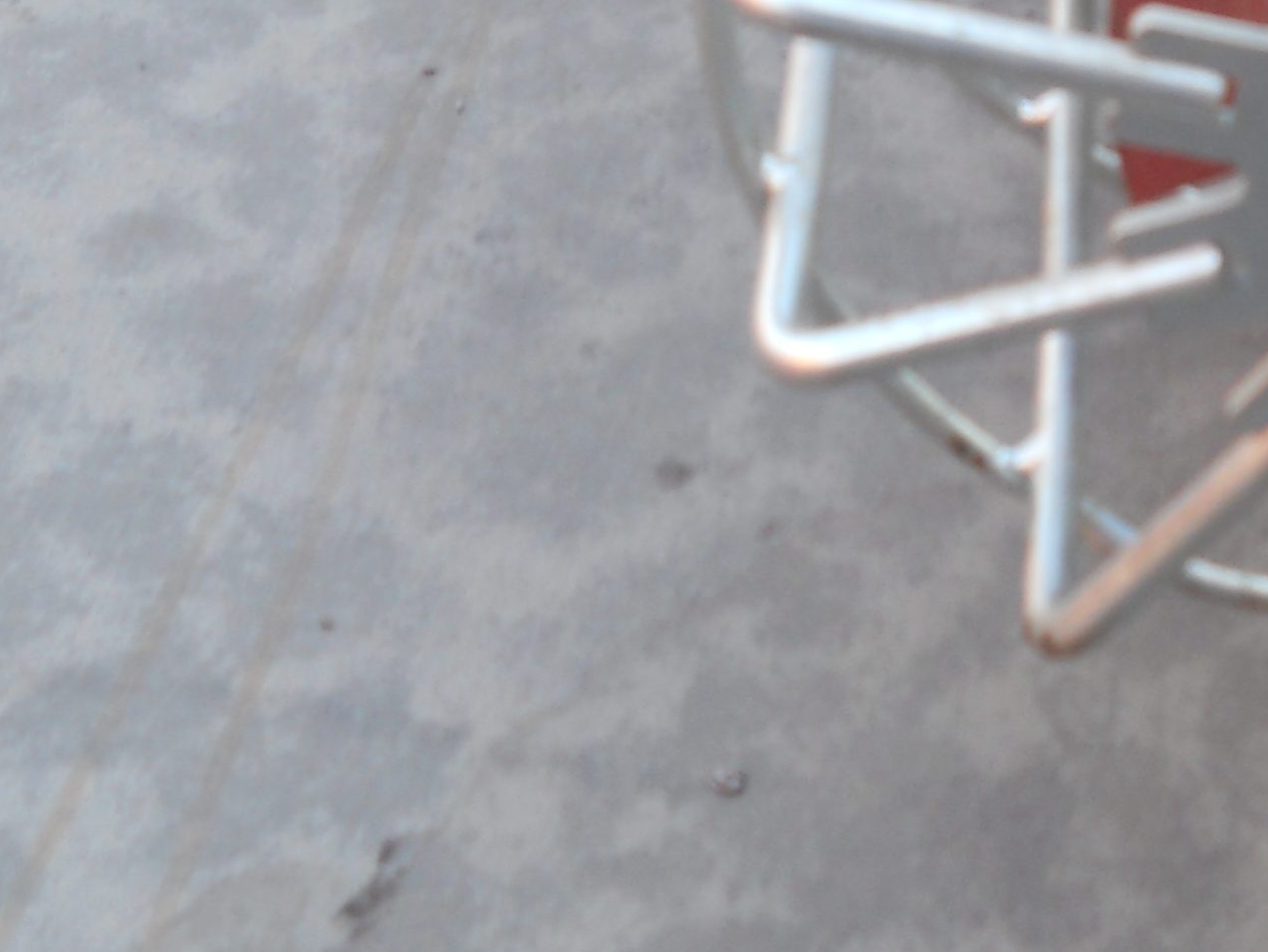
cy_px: -79
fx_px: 4543
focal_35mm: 124
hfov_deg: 15.4
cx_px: 1452
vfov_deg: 11.8
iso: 80
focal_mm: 7.88
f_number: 3.3
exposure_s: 1/40
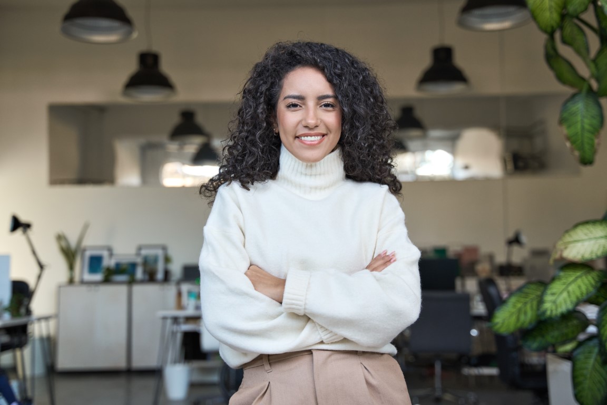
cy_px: 202
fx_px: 843
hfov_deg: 39.6
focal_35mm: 50
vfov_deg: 27.0
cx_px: 304
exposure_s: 1/200
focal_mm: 50
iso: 800
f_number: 2.8
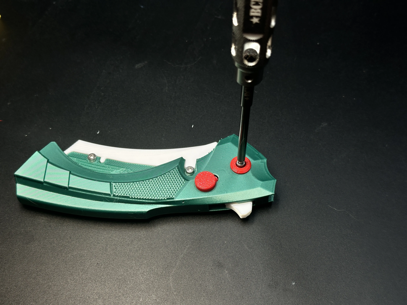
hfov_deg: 39.7
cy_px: 152
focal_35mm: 48
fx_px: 564
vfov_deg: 30.3
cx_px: 204
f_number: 1.78
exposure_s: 1/246
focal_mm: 6.86
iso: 64
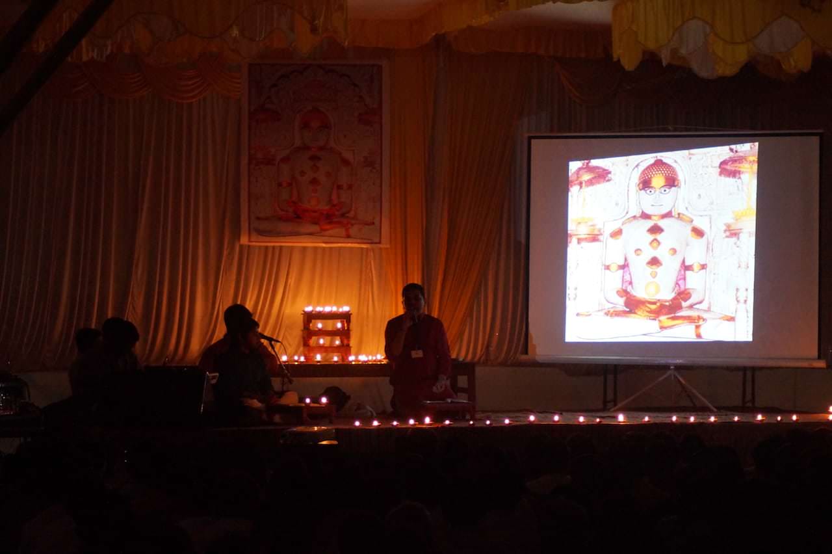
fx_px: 2425
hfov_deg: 19.5
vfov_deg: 13.0
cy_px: 277
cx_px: 416
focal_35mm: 105
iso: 3200
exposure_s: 1/80
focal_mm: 70
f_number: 4
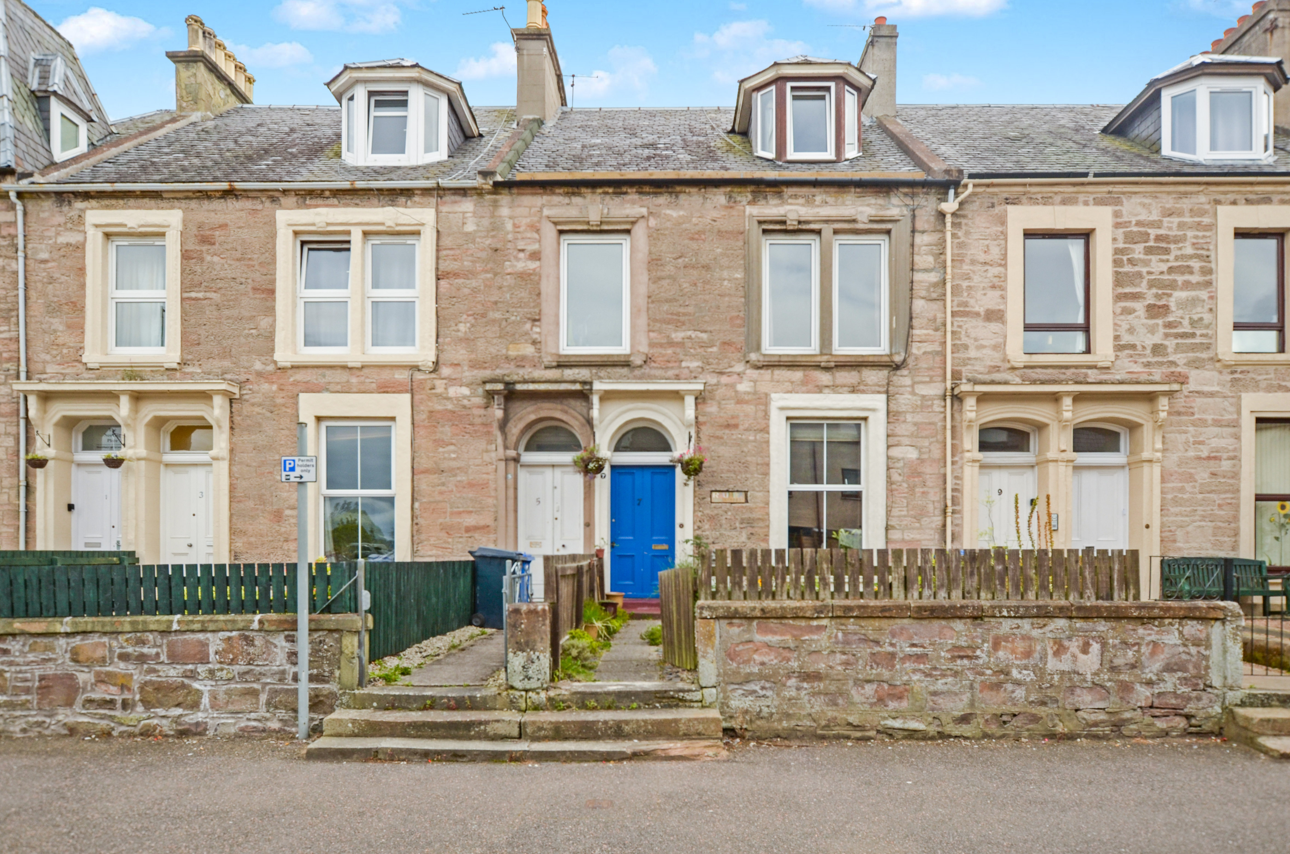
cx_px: 658
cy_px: 419
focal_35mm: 22
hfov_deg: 78.7
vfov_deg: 57.0
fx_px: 787
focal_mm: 14
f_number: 5
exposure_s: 1/640
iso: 200
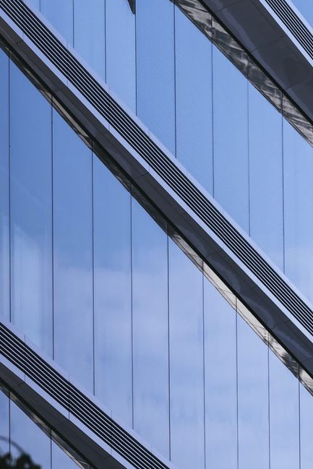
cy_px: -106
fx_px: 7703
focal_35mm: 591
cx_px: 233
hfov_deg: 2.3
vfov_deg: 3.5
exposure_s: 1/160
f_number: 8
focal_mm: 200
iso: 100
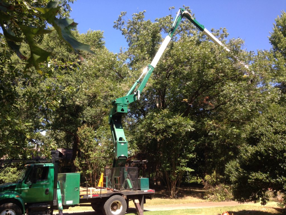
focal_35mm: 33
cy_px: 108
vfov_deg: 42.9
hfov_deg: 55.4
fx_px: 273
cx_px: 143
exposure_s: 1/398
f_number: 2.4
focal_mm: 4.12
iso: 50
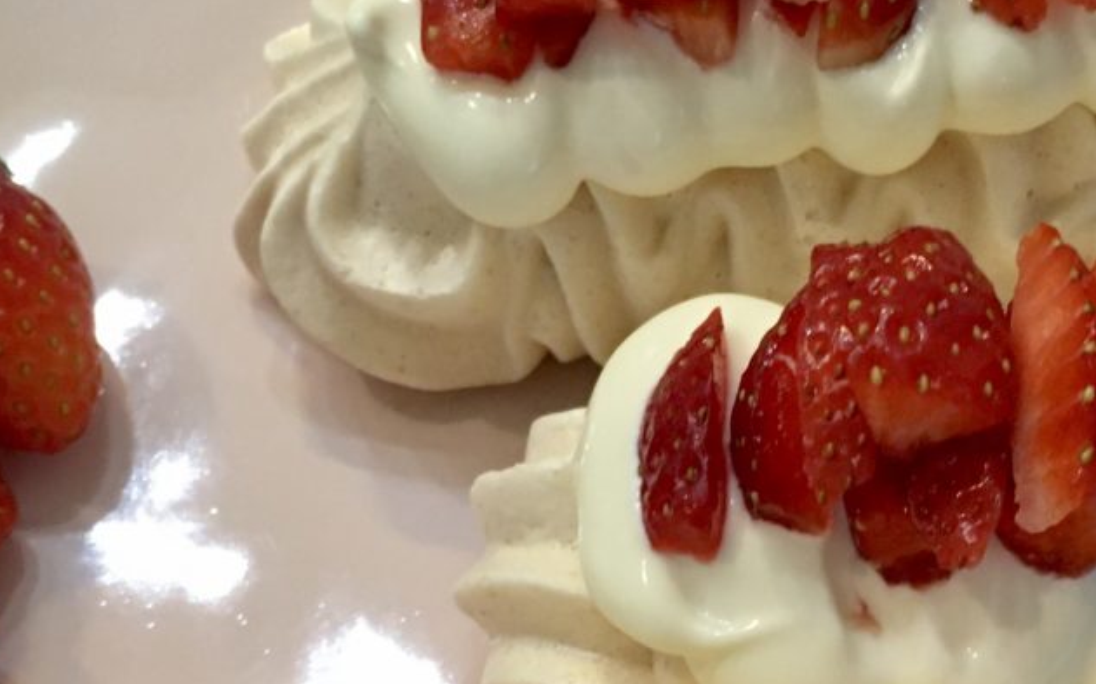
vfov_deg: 17.1
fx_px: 2239
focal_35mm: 75
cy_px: 634
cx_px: 708
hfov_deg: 27.4
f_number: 2.2
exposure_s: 1/33
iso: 160
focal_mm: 4.15
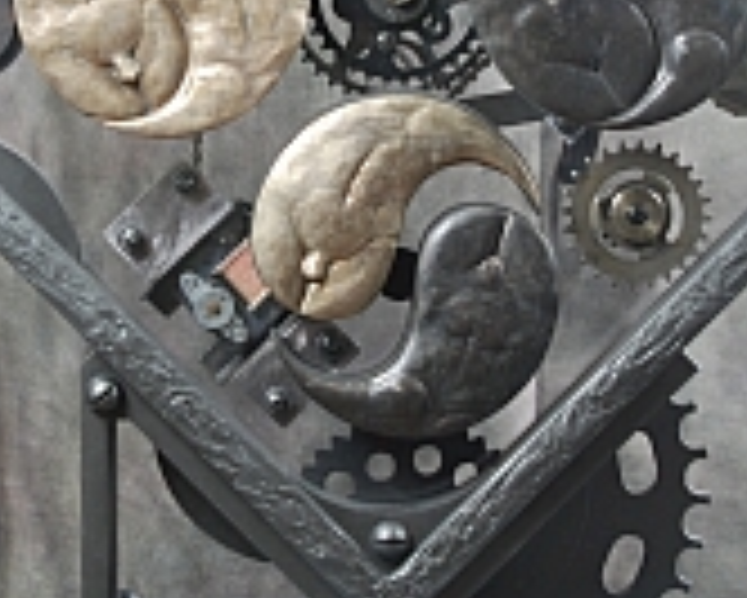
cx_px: 333
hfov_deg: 12.0
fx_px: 3562
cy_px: 20
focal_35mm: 161
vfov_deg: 9.5
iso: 100
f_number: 8
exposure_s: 1/4
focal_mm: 38
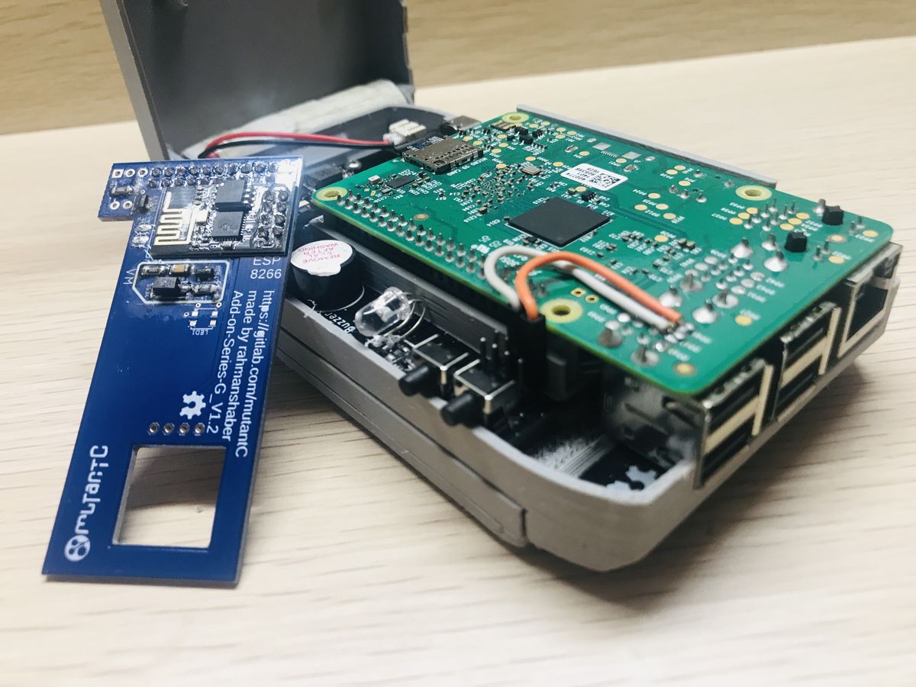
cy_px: 344
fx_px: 741
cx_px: 458
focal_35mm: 28
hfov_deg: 63.4
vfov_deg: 49.7
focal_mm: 3.99
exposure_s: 1/20
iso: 40
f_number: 1.8
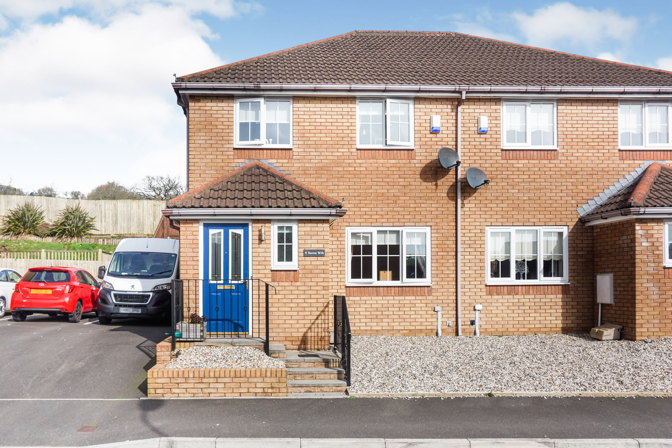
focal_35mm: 27
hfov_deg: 67.4
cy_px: 224
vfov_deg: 47.9
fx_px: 504
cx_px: 336
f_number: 9
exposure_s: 1/320
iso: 100
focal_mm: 18
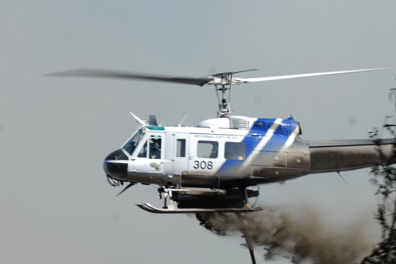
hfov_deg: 5.4
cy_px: 141
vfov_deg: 3.6
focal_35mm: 383
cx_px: 219
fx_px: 4211
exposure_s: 1/125
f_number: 8
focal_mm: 155
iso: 100
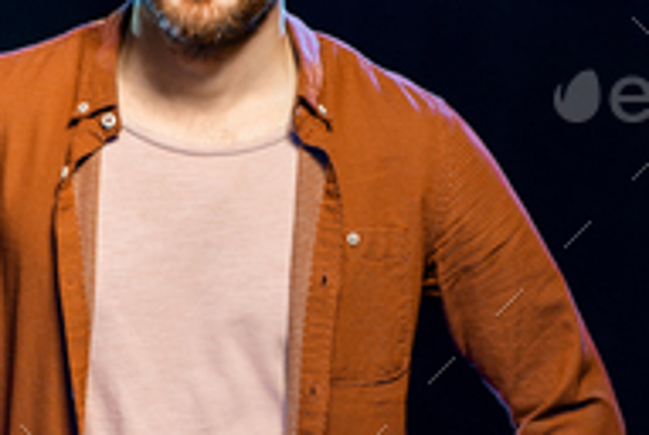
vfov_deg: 12.7
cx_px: 187
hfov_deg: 18.8
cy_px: 258
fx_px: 1950
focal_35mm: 108
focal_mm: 35
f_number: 2.5
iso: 200
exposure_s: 1/160
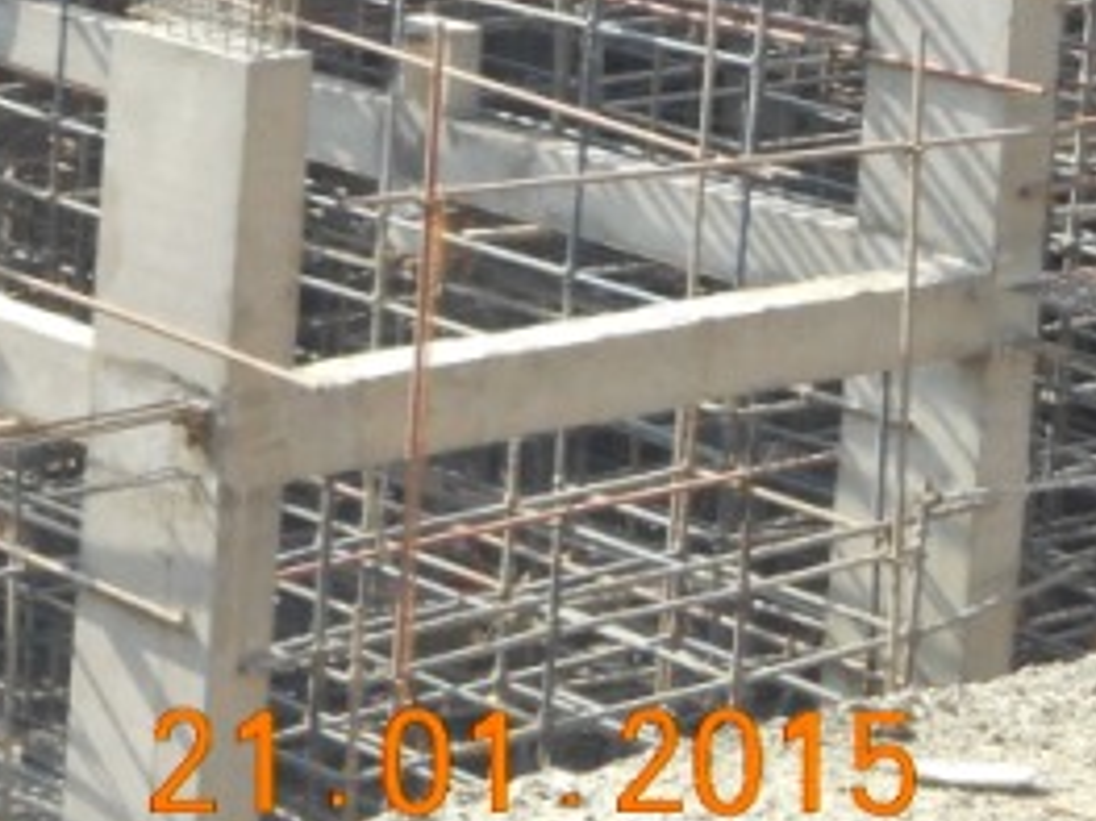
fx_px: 4810
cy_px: -529
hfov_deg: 11.8
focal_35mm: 152
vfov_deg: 9.4
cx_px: -996
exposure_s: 1/250
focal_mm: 6.9
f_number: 4.5
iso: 160
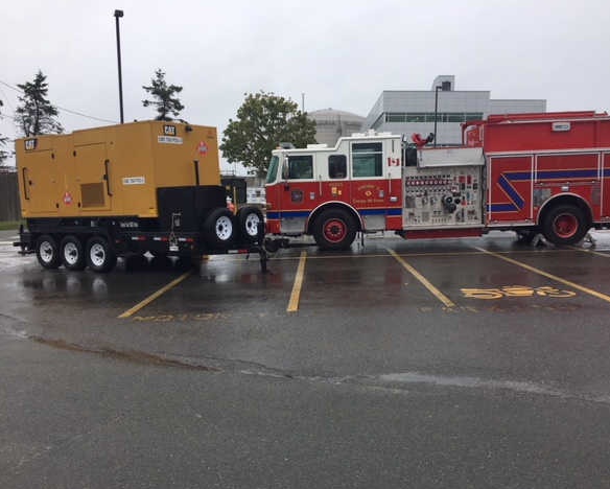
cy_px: 250
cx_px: 333
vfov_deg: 47.2
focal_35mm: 31
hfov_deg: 57.1
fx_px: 560
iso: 25
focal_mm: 4.15
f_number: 2.2
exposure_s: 1/487
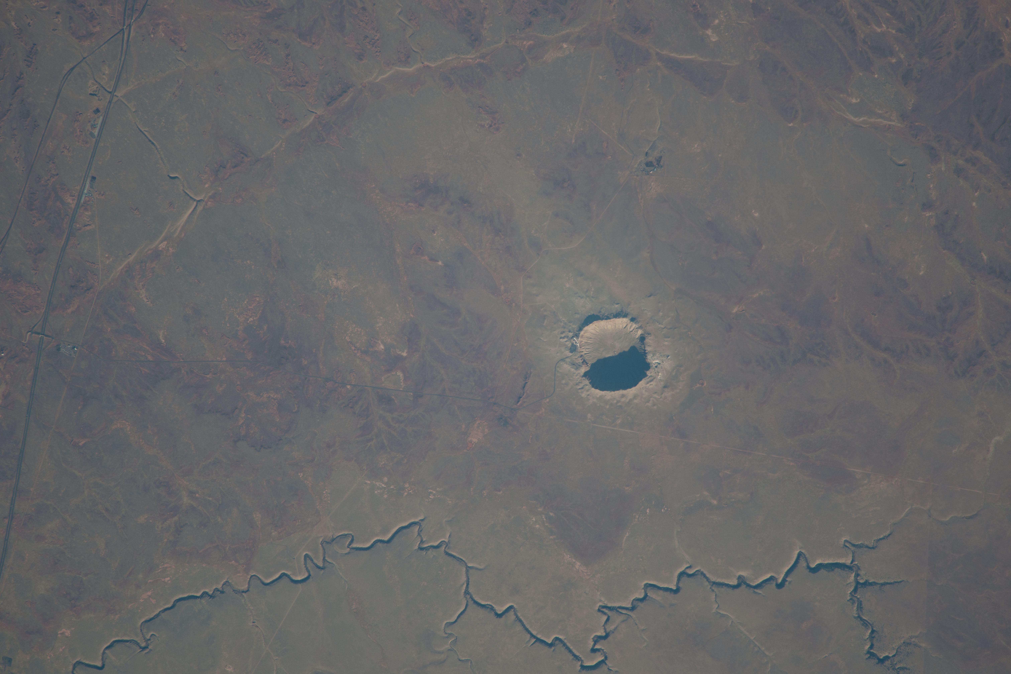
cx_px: 506
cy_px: 337
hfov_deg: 2.1
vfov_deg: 1.4
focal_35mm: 1000
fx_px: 28081
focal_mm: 1000
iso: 200
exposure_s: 1/500
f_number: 6.7
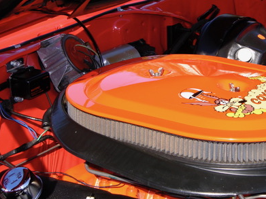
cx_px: 204
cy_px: 109
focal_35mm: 144
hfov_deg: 13.7
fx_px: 1106
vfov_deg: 10.3
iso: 50
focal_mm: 22.3
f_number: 5.6
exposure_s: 1/125
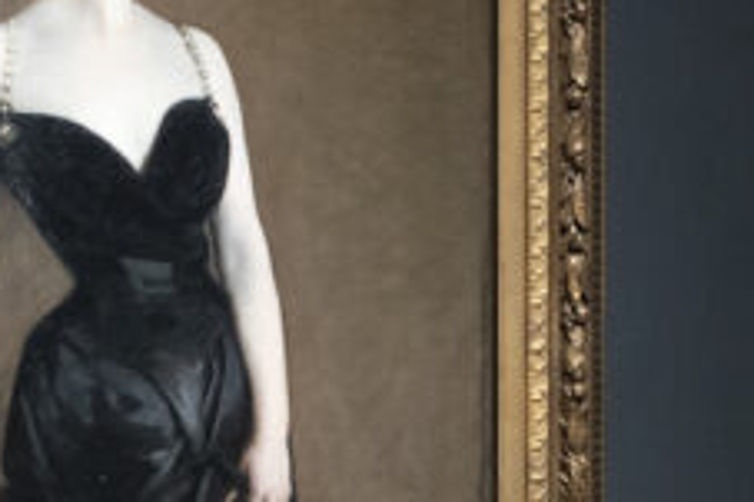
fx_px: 2658
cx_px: 1312
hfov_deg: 14.4
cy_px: 529
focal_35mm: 127
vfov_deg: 10.7
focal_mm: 24
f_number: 3.5
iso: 640
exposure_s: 1/15
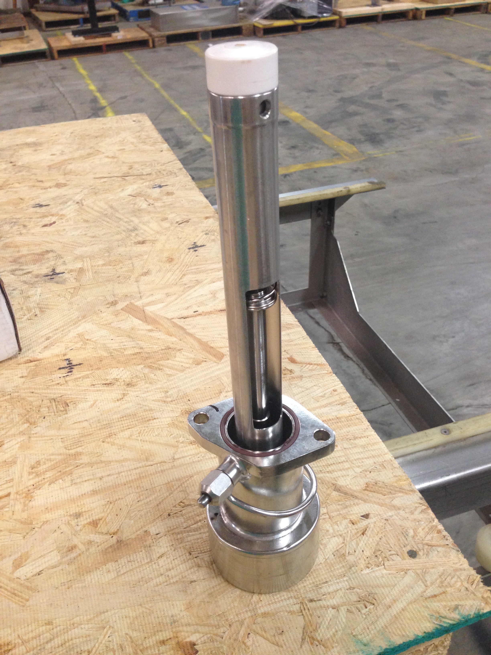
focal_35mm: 33
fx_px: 624
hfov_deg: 42.9
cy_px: 328
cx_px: 246
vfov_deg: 55.4
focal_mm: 4.12
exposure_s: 1/20
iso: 160
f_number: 2.4
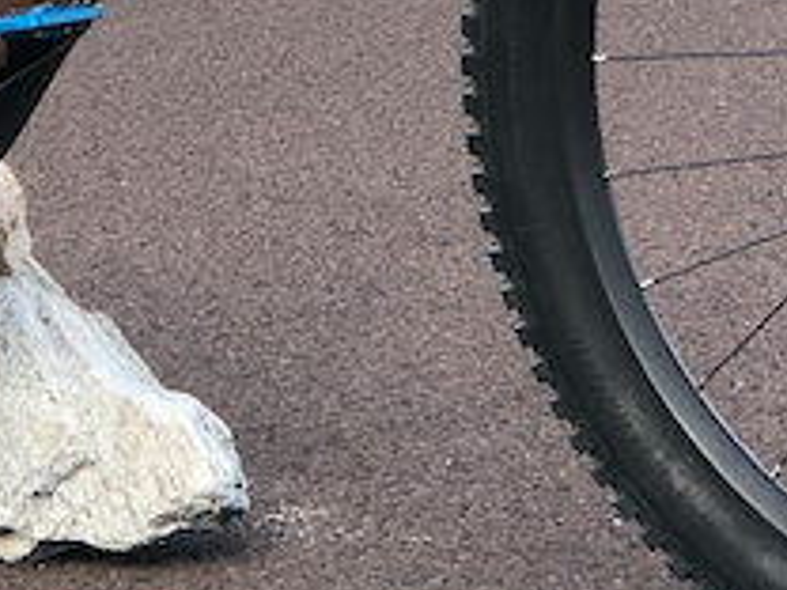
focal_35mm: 219
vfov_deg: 6.7
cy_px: -246
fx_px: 4979
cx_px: 318
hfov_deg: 9.0
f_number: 2.8
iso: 32
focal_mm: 6.6
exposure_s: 1/120
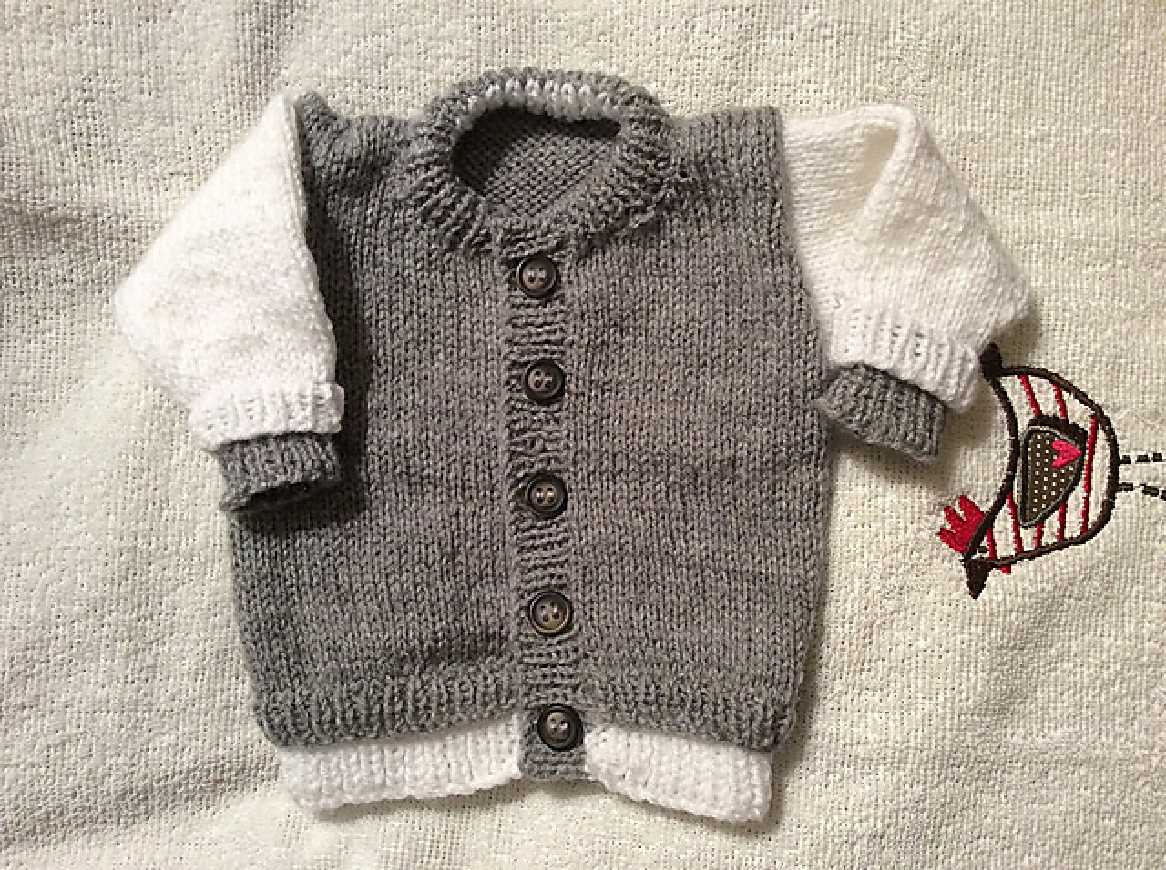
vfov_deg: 44.1
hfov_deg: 56.9
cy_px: 435
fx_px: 1076
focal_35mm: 32
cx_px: 583
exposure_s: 1/25
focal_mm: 3.3
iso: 125
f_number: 2.4
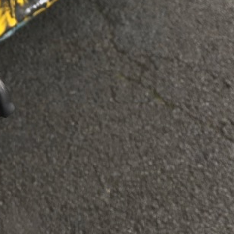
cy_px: -40
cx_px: -33
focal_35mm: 83
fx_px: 635
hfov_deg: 19.8
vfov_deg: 19.7
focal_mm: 4.15
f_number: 2.2
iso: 40
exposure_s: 1/100
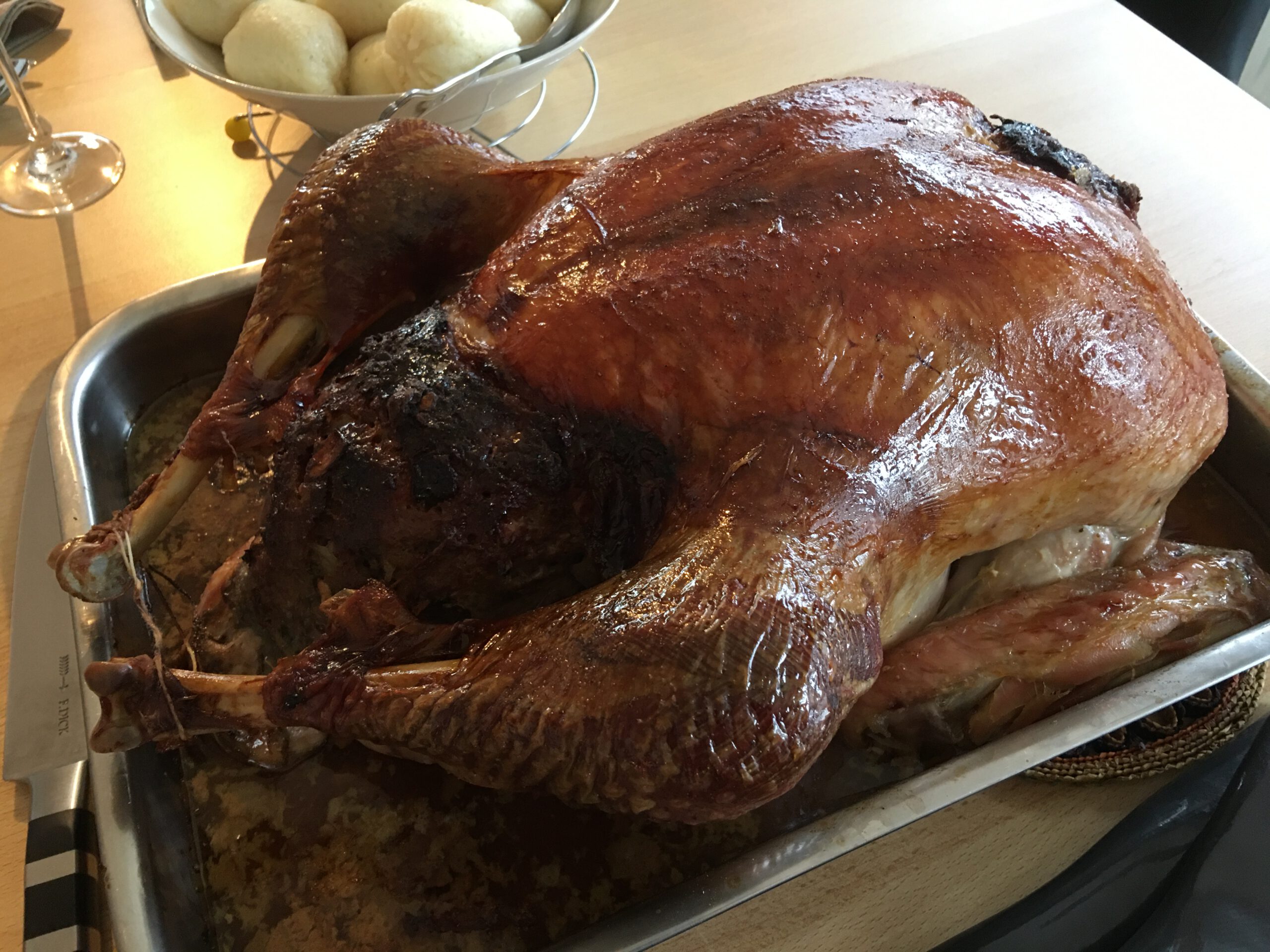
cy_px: 476
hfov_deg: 61.7
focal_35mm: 29
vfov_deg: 48.2
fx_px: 1064
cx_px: 635
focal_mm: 4.15
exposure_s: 1/10
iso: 100
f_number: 2.2
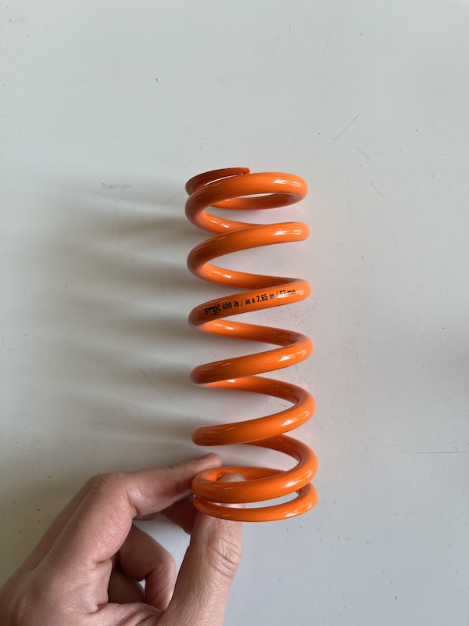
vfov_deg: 67.3
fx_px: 470
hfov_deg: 53.1
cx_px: 234
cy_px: 313
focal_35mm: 26
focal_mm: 5.1
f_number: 1.6
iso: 40
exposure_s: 1/120
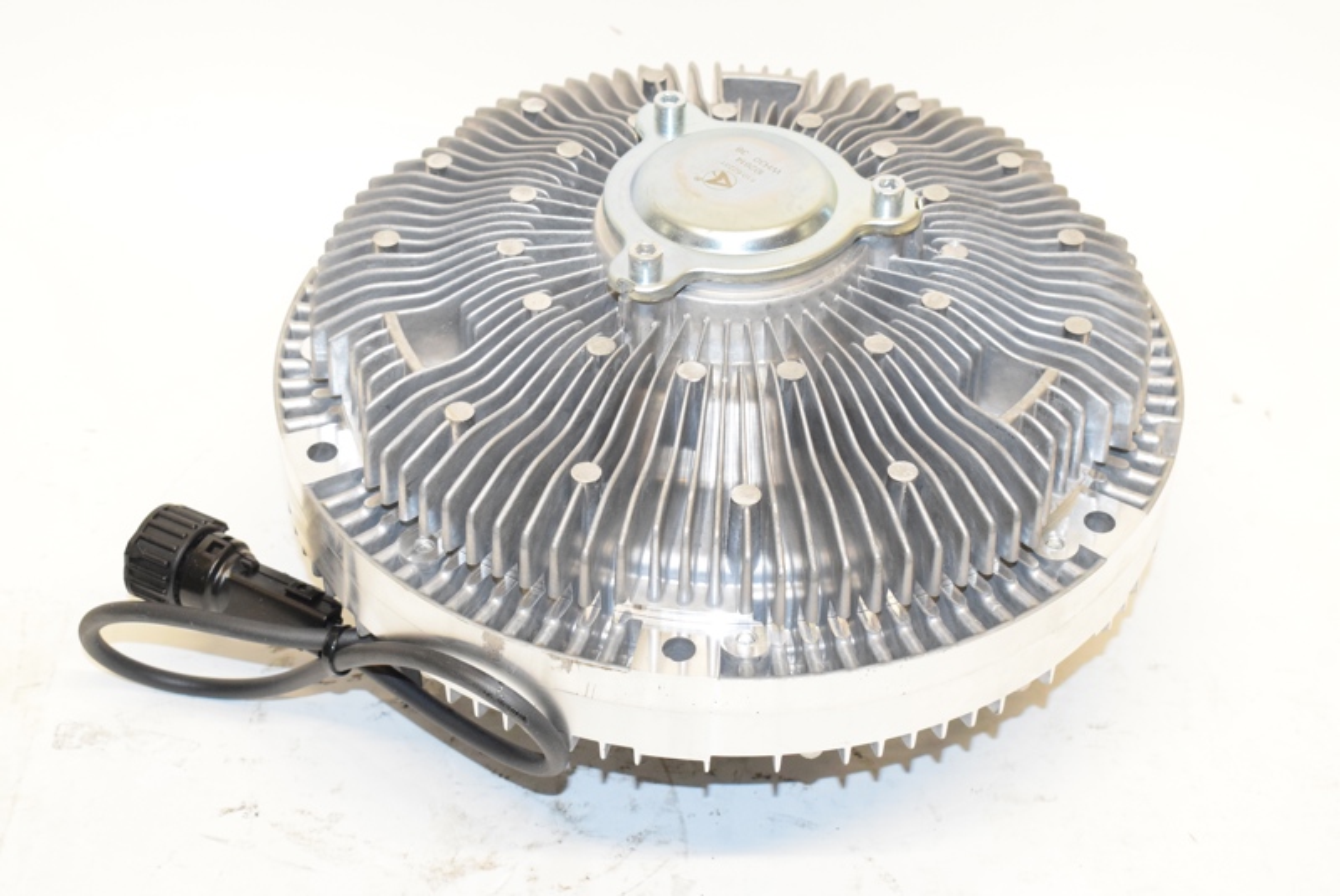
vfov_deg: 22.7
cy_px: 448
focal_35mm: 60
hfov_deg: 33.4
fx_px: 2235
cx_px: 670
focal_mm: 40
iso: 3200
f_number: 10
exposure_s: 1/200
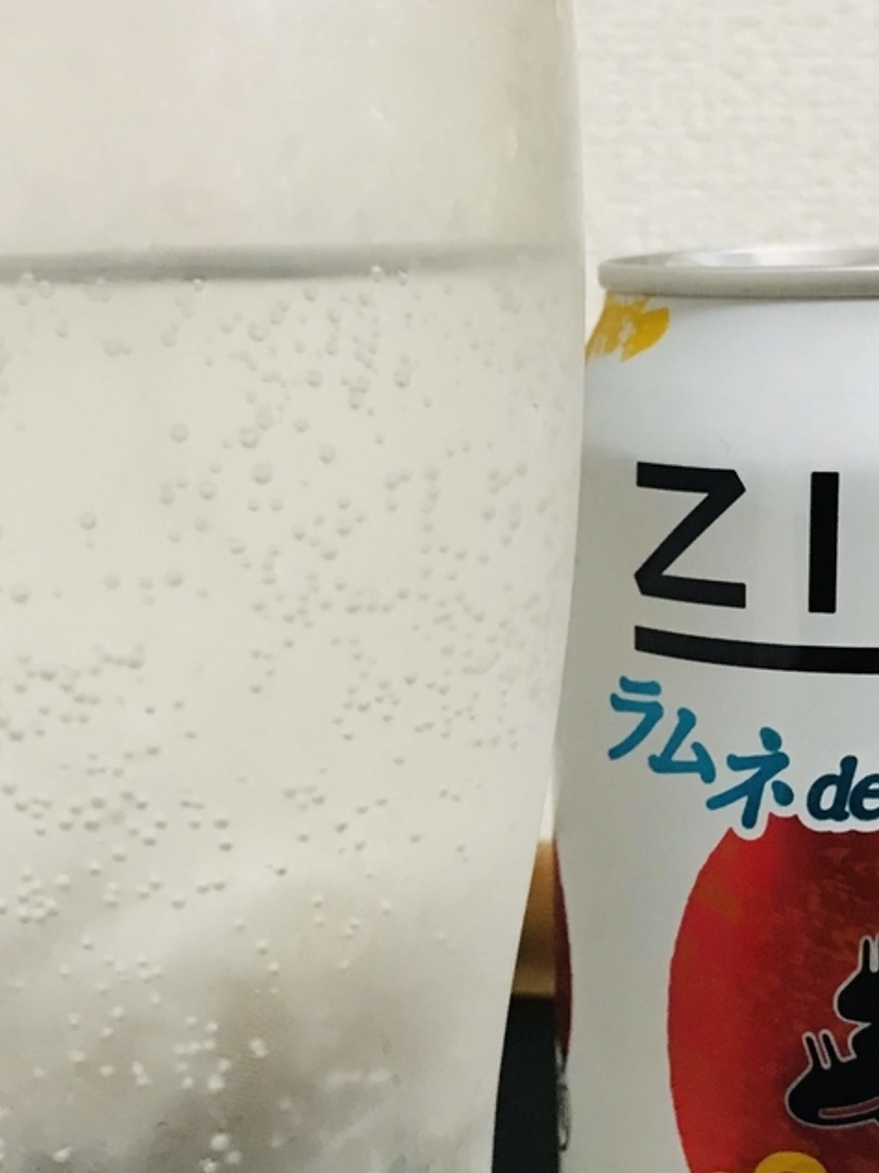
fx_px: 1796
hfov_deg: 27.5
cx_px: 518
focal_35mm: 53
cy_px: 673
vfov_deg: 36.1
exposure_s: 1/17
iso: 64
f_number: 1.8
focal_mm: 3.99
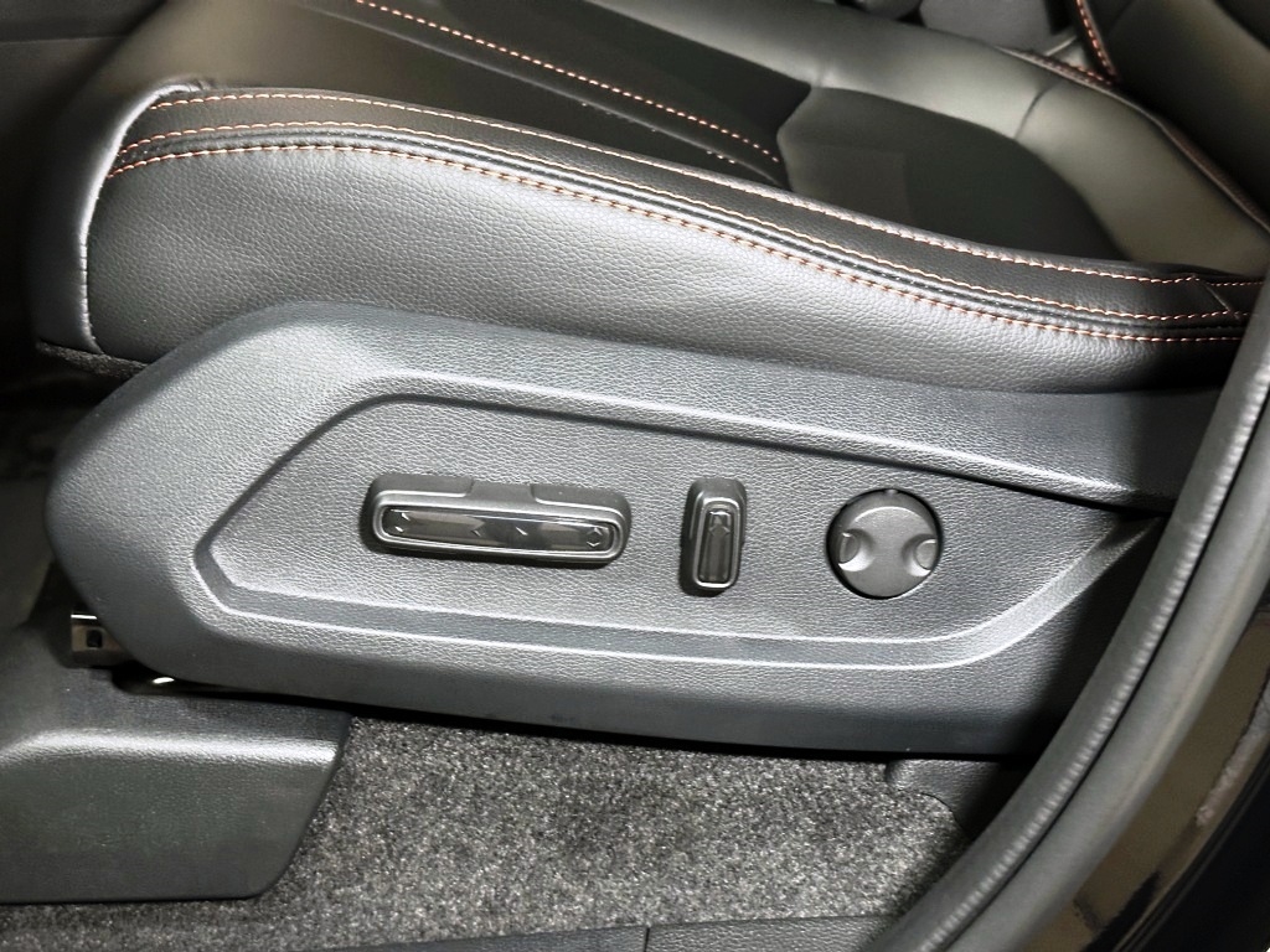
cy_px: 476
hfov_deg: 39.7
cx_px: 635
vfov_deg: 30.3
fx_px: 1761
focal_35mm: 48
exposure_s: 1/30
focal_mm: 6.86
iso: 640
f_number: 1.78
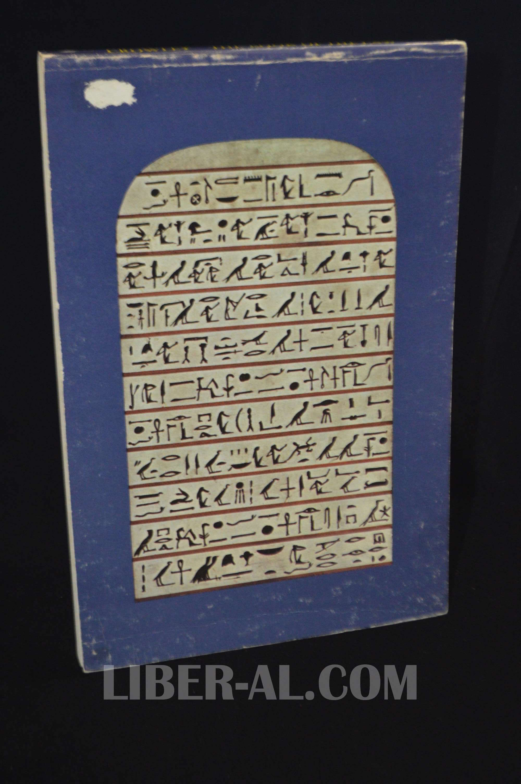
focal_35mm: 57
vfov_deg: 35.1
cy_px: 392
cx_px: 260
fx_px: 1240
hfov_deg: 23.7
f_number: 5
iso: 2500
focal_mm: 38
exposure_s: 1/60
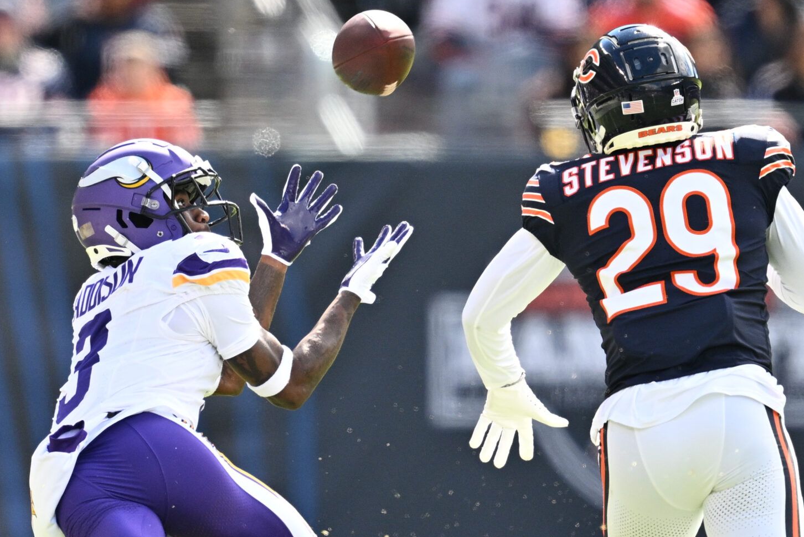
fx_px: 15749
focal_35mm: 705
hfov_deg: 2.9
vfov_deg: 2.0
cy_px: 449
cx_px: 478
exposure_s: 1/2500
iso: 400
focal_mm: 400
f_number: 2.8
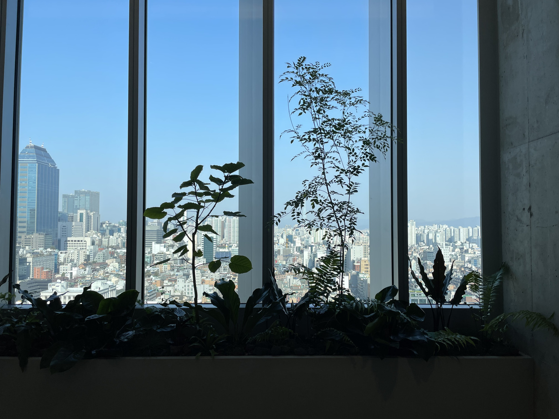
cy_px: 210
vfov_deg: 53.1
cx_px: 280
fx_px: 420
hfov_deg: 67.3
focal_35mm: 26
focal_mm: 4.2
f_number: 1.6
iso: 32
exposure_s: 1/1319
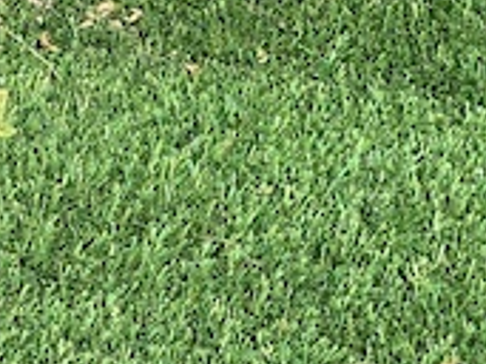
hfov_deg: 7.8
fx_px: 3409
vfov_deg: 6.0
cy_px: -324
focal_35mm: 243
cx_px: -432
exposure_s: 1/406
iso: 16
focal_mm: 6
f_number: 2.4
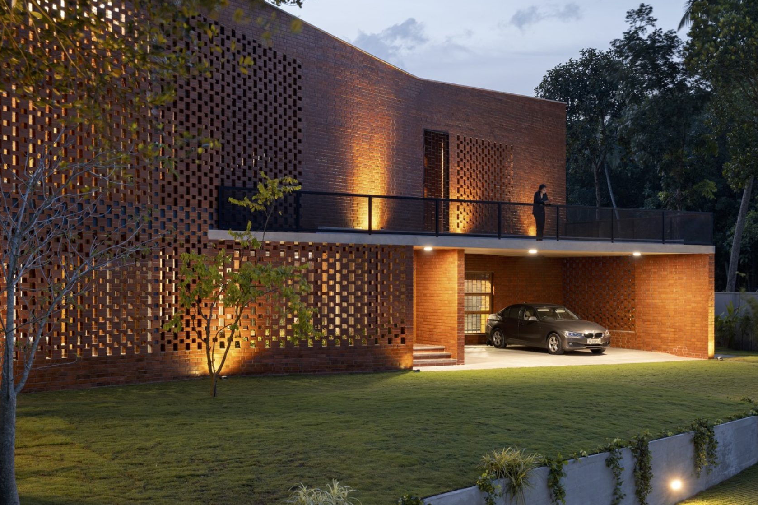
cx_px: 442
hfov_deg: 39.5
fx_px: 1053
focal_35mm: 50
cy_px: 282
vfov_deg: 27.0
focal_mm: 41
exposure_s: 2
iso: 200
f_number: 11
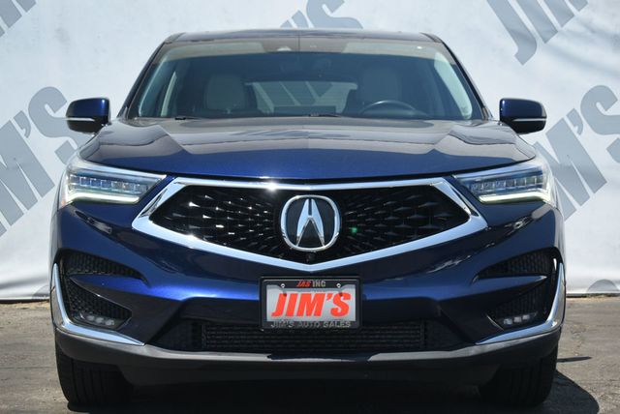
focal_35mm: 75
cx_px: 310
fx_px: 1293
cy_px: 207
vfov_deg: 18.2
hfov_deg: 27.0
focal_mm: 50
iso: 100
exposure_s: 1/125
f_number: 5.6
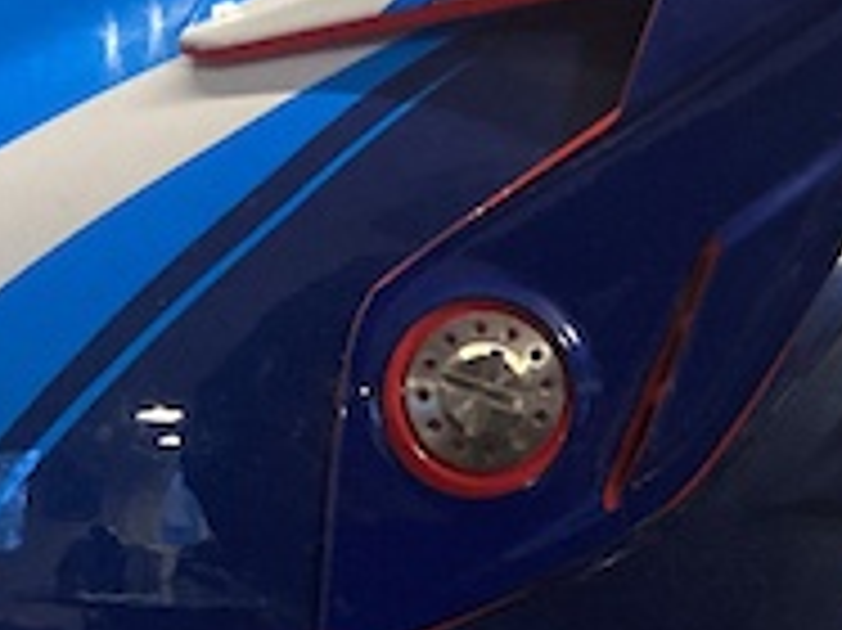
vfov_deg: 12.2
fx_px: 2917
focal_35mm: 120
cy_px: 598
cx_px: 621
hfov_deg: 16.4
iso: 400
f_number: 1.8
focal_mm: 3.99
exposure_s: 1/40
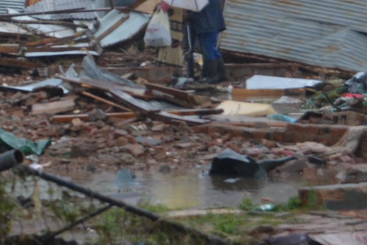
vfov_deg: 4.3
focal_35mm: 323
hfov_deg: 6.3
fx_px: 3293
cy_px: 132
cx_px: -219
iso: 400
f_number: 5.6
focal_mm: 55
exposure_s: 1/1250
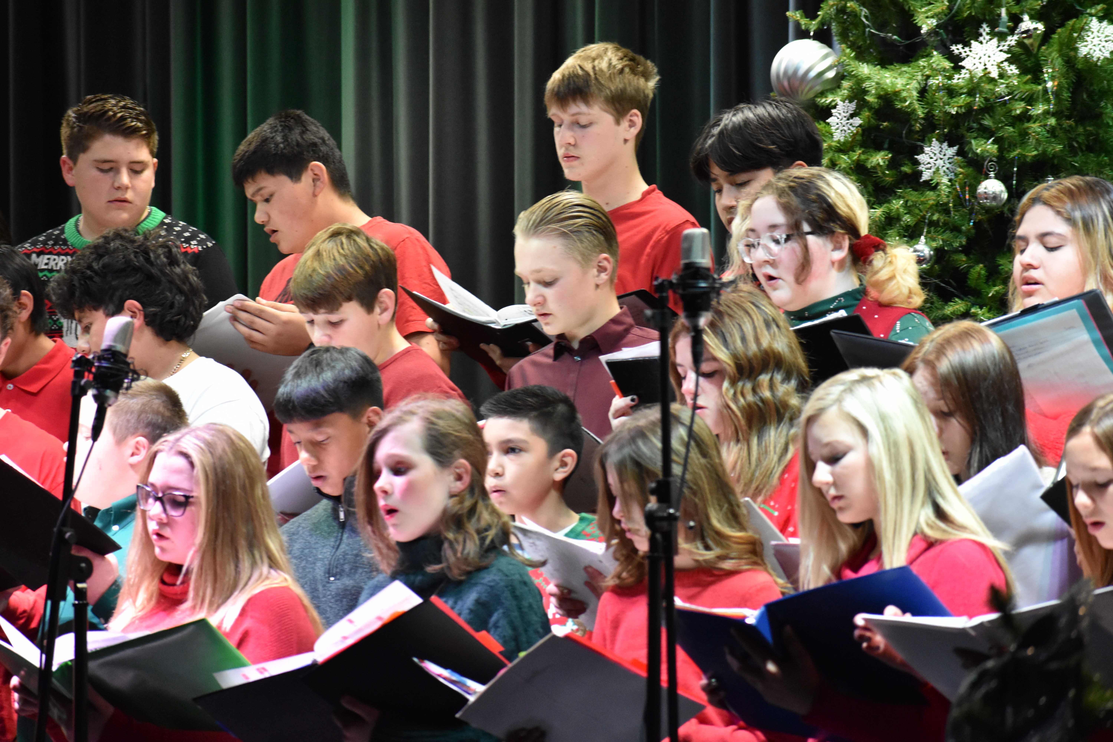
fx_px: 5796
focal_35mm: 188
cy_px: 371
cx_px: 556
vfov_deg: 7.3
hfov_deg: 11.0
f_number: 5
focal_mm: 125
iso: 2800
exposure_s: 1/100
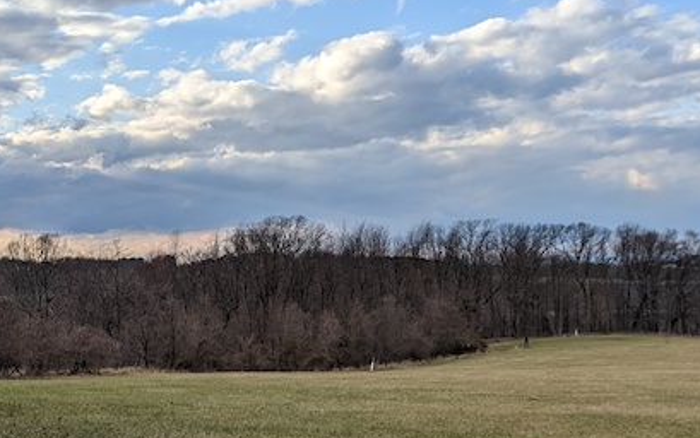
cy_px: 371
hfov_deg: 36.2
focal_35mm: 56
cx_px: 296
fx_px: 1069
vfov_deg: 22.7
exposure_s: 1/1462
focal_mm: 4.38
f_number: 1.73
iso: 56
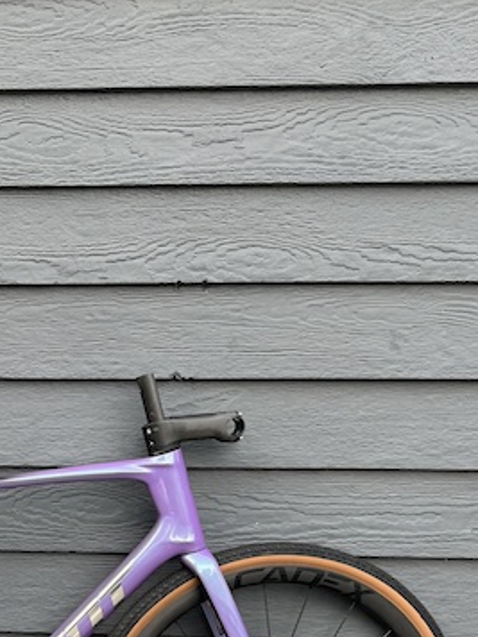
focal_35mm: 54
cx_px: -16
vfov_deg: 33.7
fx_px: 994
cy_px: 567
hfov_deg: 25.5
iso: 64
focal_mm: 6.86
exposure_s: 1/205
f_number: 1.78
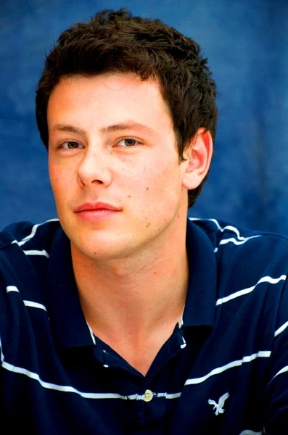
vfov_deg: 14.2
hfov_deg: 9.4
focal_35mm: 145
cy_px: 218
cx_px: 144
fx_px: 1749
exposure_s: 1/60
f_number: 7.1
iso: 500
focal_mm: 145
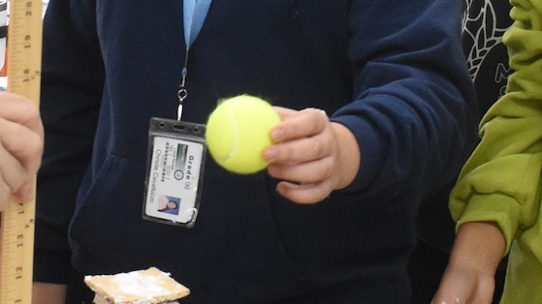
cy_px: 59
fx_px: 1940
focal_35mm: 135
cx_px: 235
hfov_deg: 15.9
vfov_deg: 9.0
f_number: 5.6
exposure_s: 1/100
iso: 2500
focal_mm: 20
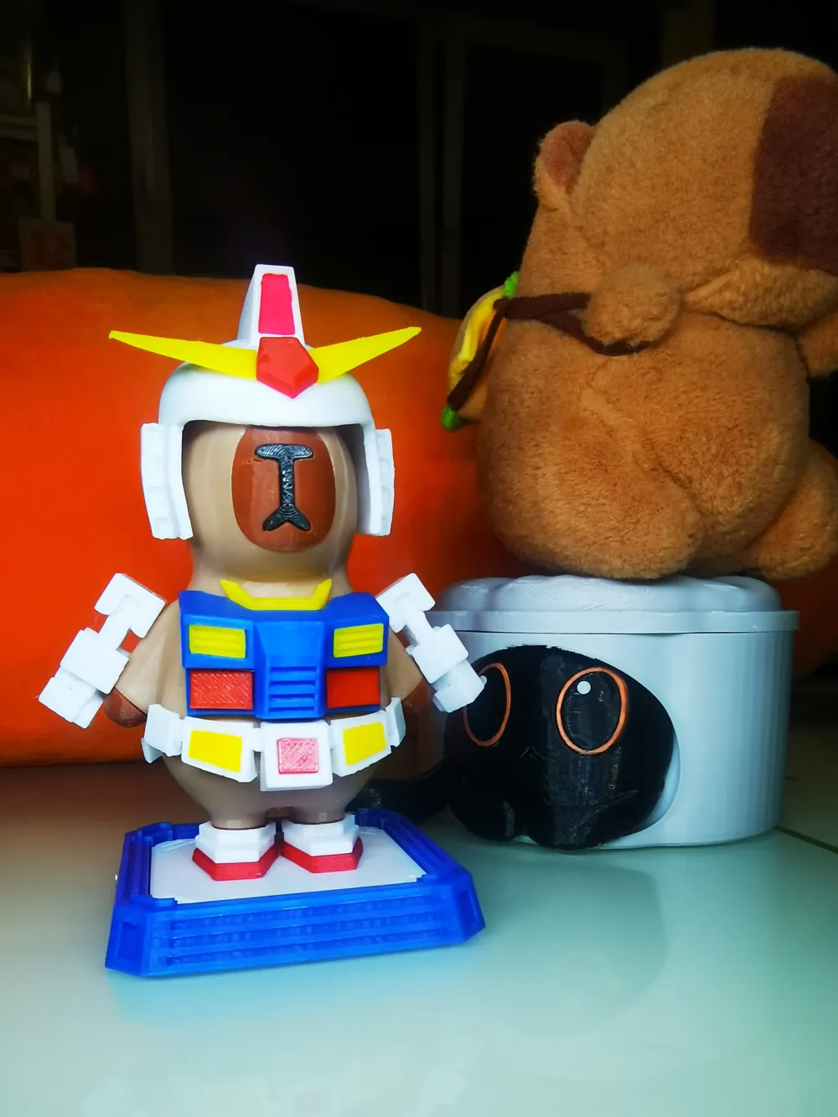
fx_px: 839
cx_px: 419
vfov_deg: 67.3
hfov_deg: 53.1
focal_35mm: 26
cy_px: 558
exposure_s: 1/50
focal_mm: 2.26
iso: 125
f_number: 2.2
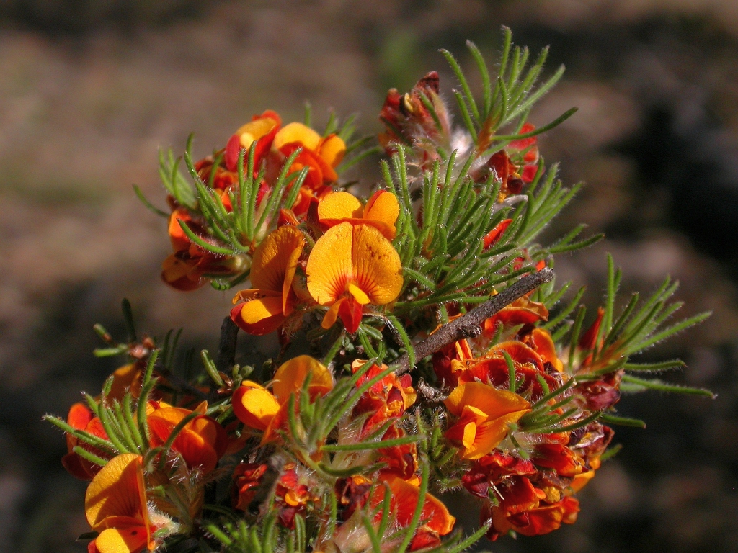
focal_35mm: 79
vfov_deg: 18.7
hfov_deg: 24.7
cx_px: 369
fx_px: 1684
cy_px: 276
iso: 100
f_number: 7.1
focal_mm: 16.4
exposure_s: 1/1205
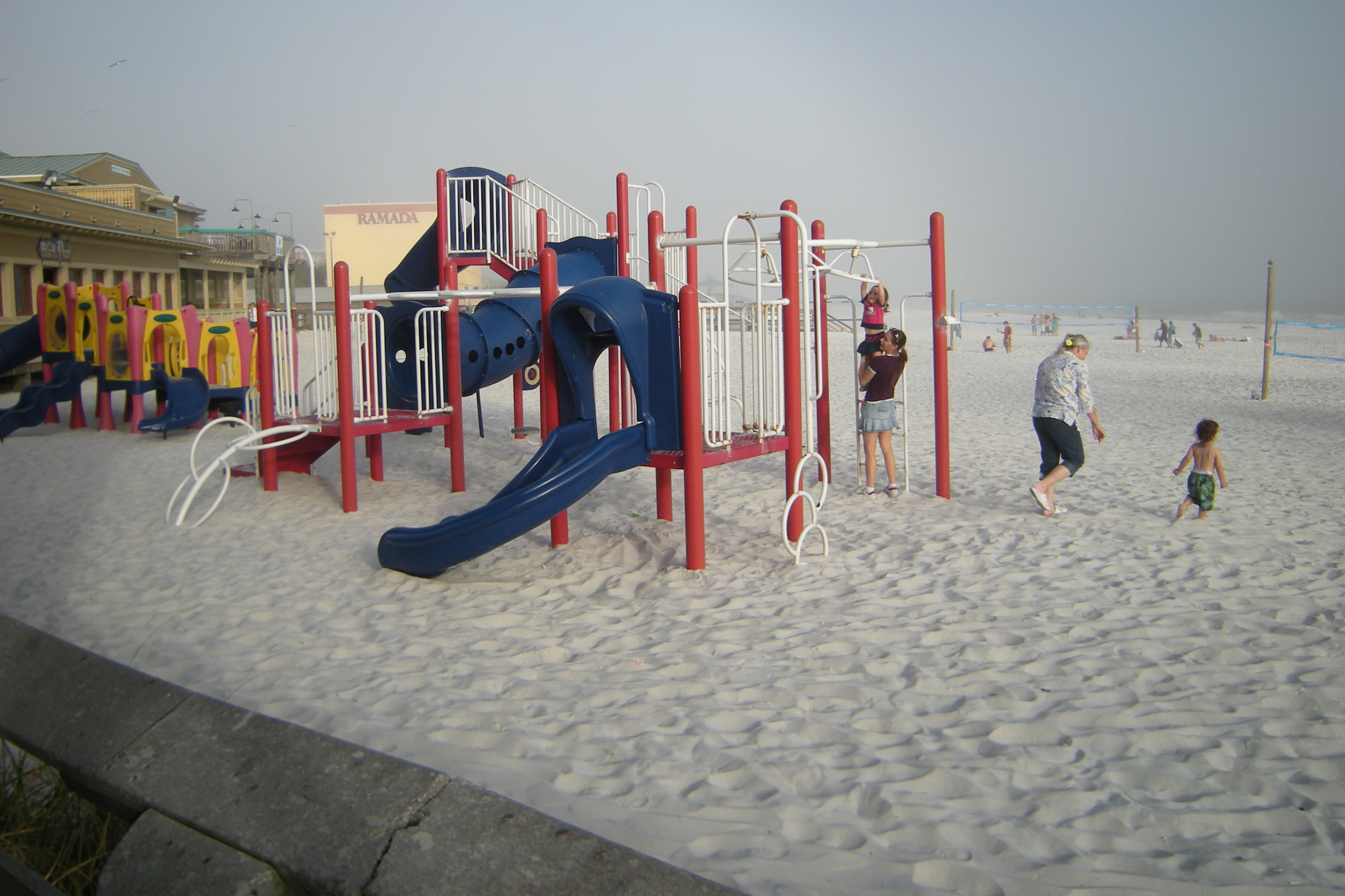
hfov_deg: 61.9
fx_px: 1121
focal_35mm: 30
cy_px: 396
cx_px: 662
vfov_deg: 43.5
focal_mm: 4.7
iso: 64
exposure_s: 1/272
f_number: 5.6
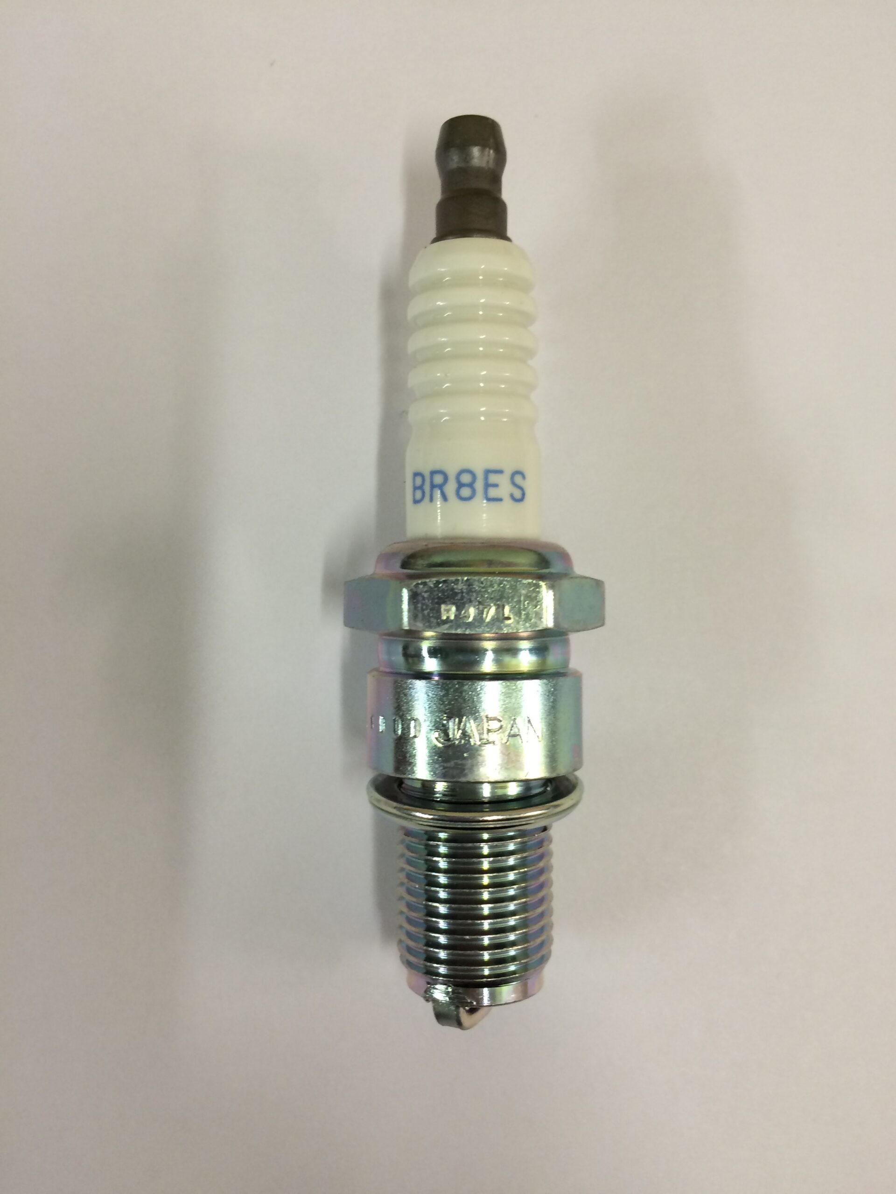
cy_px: 597
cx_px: 448
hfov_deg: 48.2
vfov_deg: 61.7
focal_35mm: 29
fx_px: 1001
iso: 100
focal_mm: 4.15
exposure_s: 1/33
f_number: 2.2
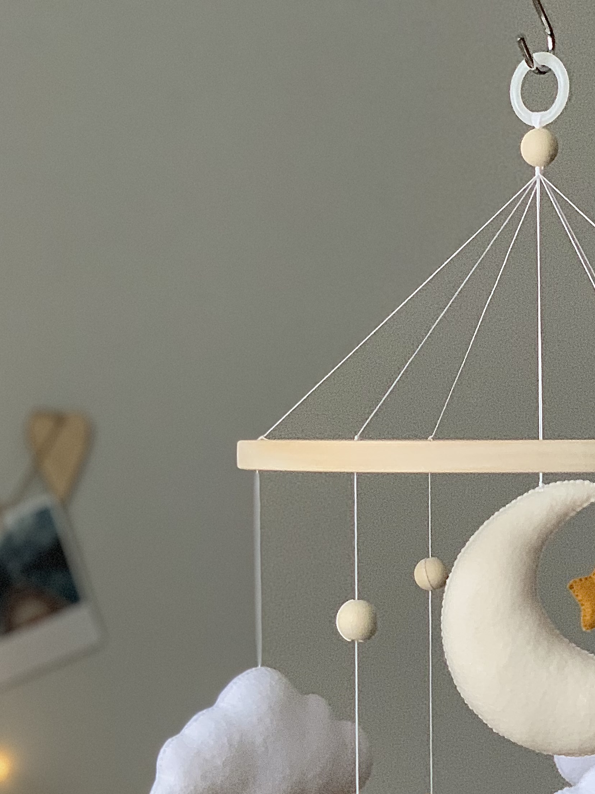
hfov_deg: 15.5
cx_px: 452
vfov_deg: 20.2
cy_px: 725
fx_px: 2177
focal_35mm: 95
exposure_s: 1/40
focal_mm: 6
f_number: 2.4
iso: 500
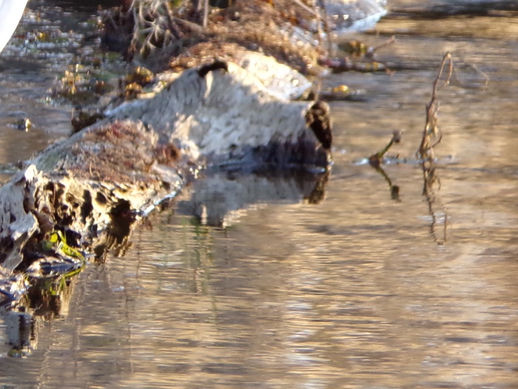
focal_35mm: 1246
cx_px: 28
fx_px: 18645
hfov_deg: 1.6
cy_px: 14
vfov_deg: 1.2
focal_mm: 96.9
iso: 200
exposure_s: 1/52
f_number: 6.1
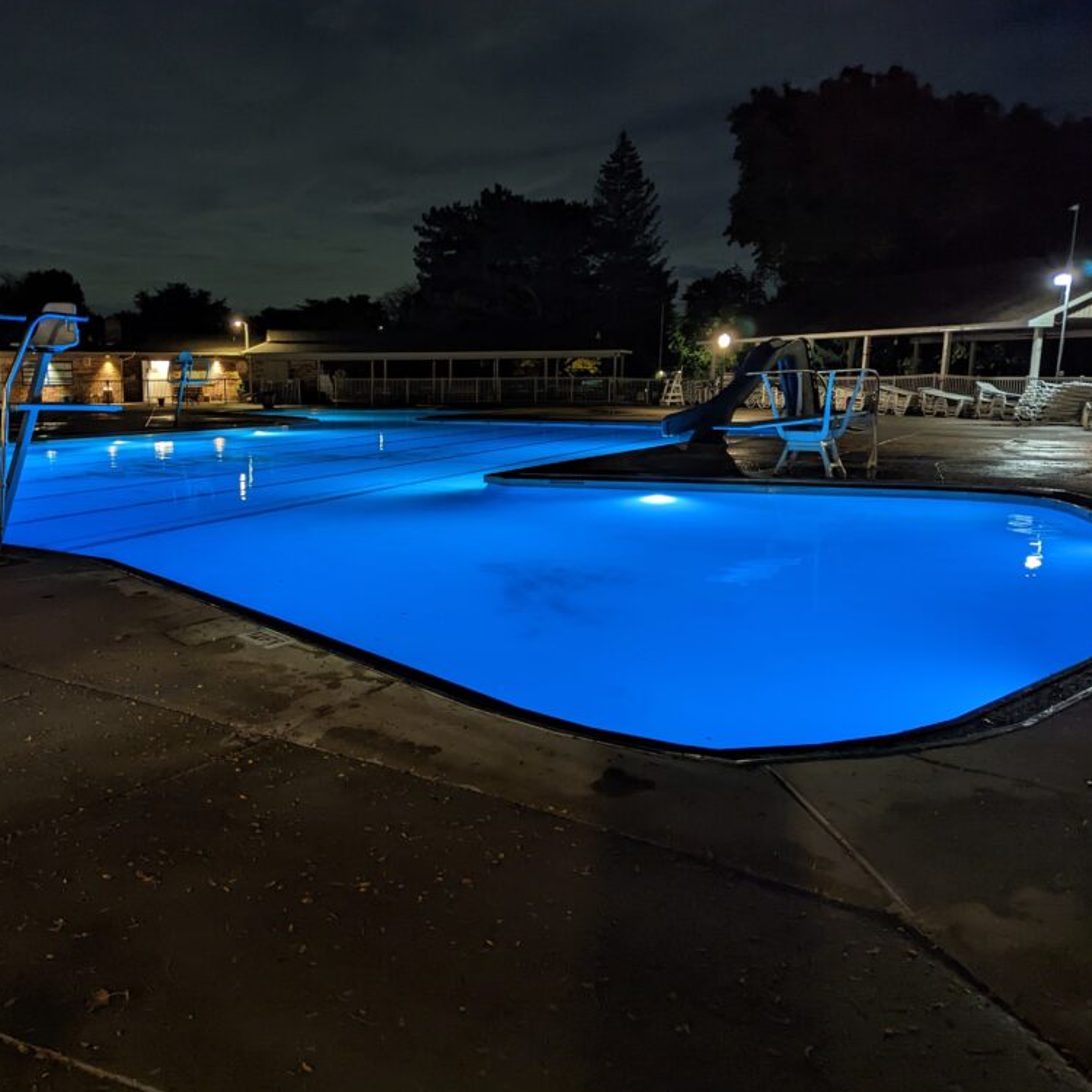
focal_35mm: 29
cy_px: 545
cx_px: 387
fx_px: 1035
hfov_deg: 54.8
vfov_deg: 55.6
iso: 411
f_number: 1.85
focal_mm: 6.81
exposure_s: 1/40
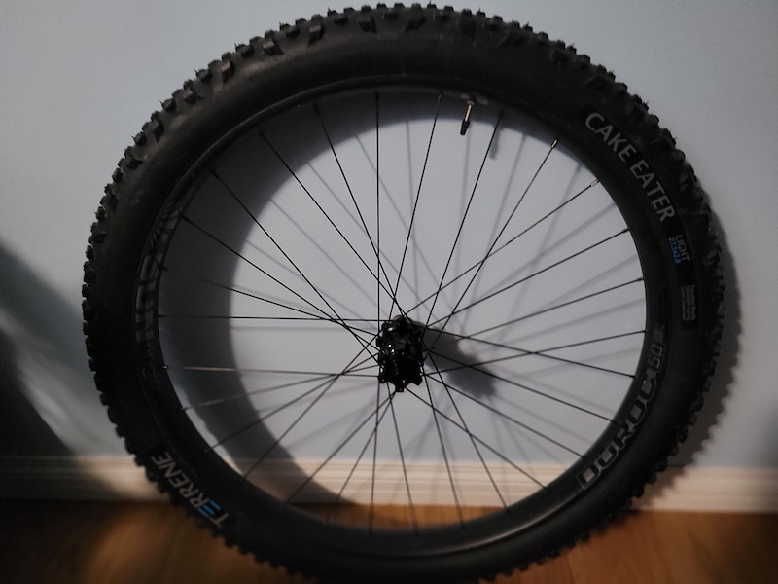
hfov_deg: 67.3
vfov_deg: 53.1
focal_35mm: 26
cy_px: 292
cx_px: 389
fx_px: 584
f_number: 1.8
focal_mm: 5.4
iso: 640
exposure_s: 1/15
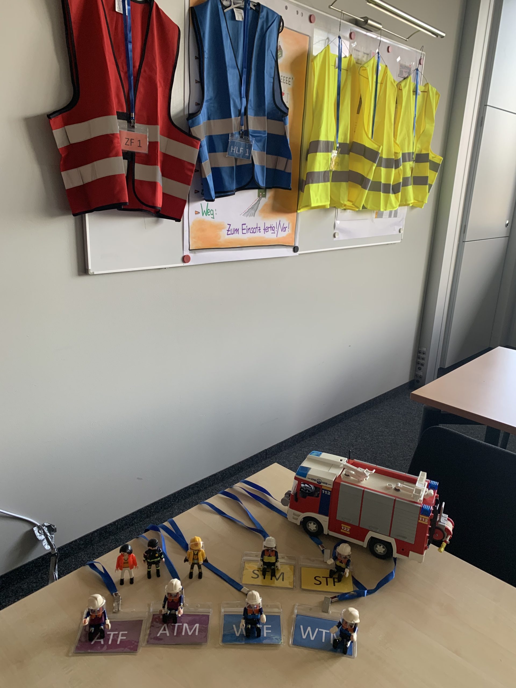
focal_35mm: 26
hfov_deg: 53.1
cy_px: 344
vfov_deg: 67.3
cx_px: 258
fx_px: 517
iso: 100
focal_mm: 4.25
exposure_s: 1/77
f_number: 1.8
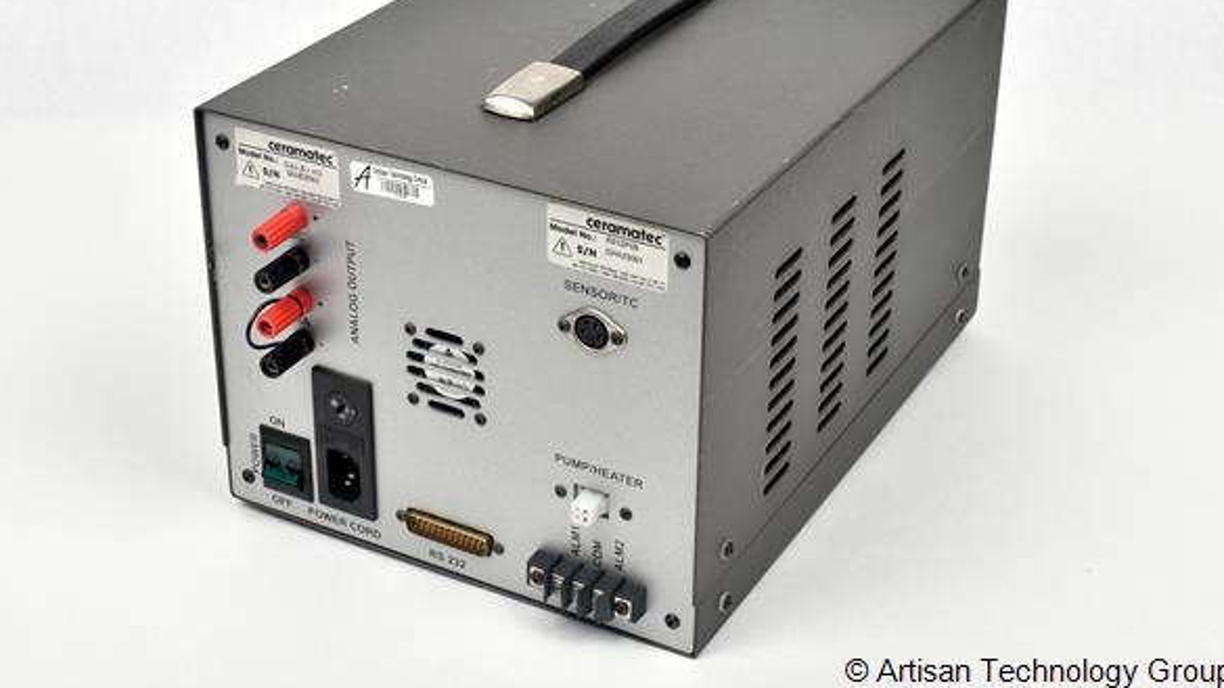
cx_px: 624
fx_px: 1413
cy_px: 274
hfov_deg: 46.8
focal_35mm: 44
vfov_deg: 27.3
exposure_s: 1/200
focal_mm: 27
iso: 100
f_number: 10
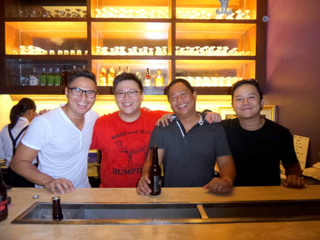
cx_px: 160
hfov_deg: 71.6
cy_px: 120
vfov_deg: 56.9
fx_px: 222
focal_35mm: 24
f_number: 3.1
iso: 320
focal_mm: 4.4
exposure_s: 1/30
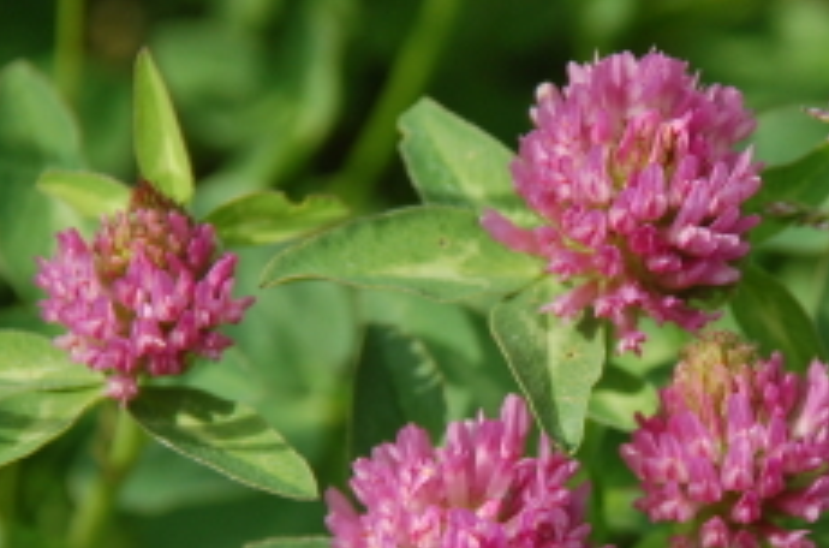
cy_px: 454
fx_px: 7967
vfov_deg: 3.9
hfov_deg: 6.0
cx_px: 665
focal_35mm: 347
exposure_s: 1/250
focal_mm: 125
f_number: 8
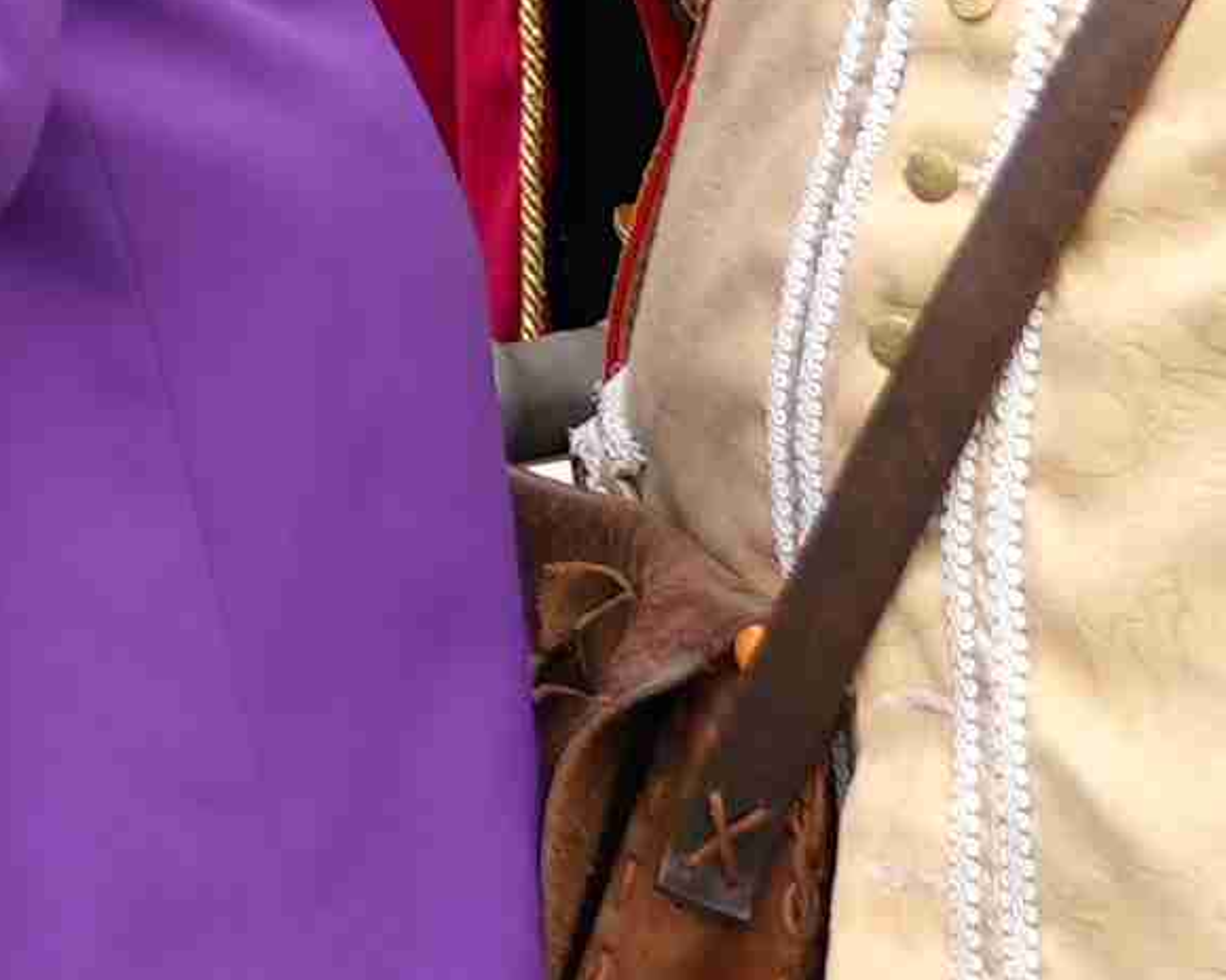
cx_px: -1478
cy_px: -1145
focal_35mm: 206
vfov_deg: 7.2
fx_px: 7475
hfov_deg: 8.7
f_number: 4
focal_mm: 30
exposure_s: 1/160
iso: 80
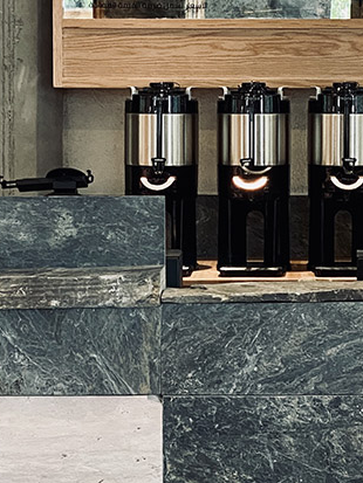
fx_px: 2250
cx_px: 310
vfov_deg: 12.2
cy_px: 122
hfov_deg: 9.2
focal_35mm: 161
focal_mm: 6
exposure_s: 1/60
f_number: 2
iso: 250
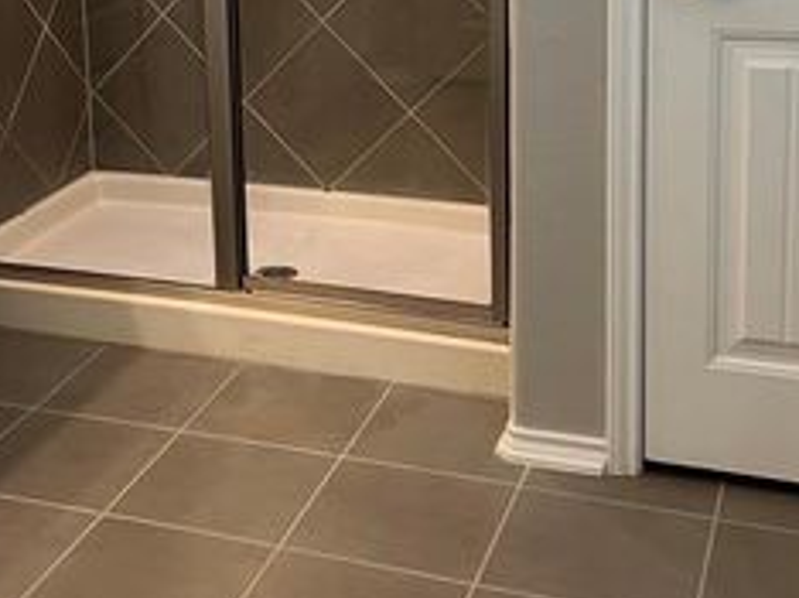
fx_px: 1522
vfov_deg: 21.5
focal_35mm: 66
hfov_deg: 29.0
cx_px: 215
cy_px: 15
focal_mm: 5.7
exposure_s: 1/60
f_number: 1.5
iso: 125
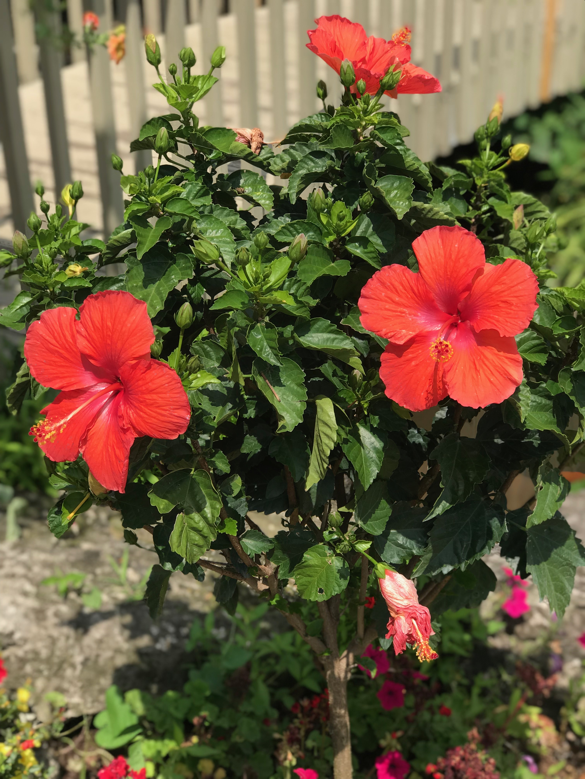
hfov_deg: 25.7
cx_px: 292
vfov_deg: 33.8
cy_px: 390
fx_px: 1284
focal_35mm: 57
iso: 20
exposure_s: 1/556
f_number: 2.8
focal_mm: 6.6
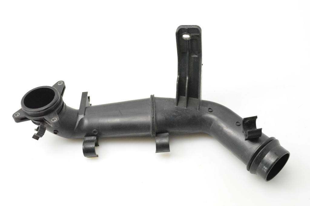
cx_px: 155
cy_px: 103
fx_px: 362
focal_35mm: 42
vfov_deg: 31.9
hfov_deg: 46.4
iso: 6400
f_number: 8
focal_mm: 28
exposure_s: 1/250
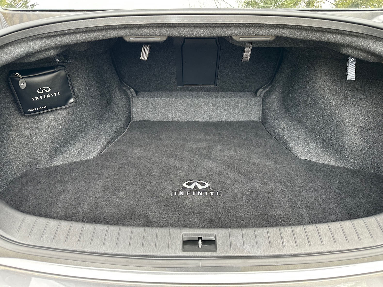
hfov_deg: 71.6
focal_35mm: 24
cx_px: 192
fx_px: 266
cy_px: 144
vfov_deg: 56.8
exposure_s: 1/123
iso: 100
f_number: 1.78
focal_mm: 6.86
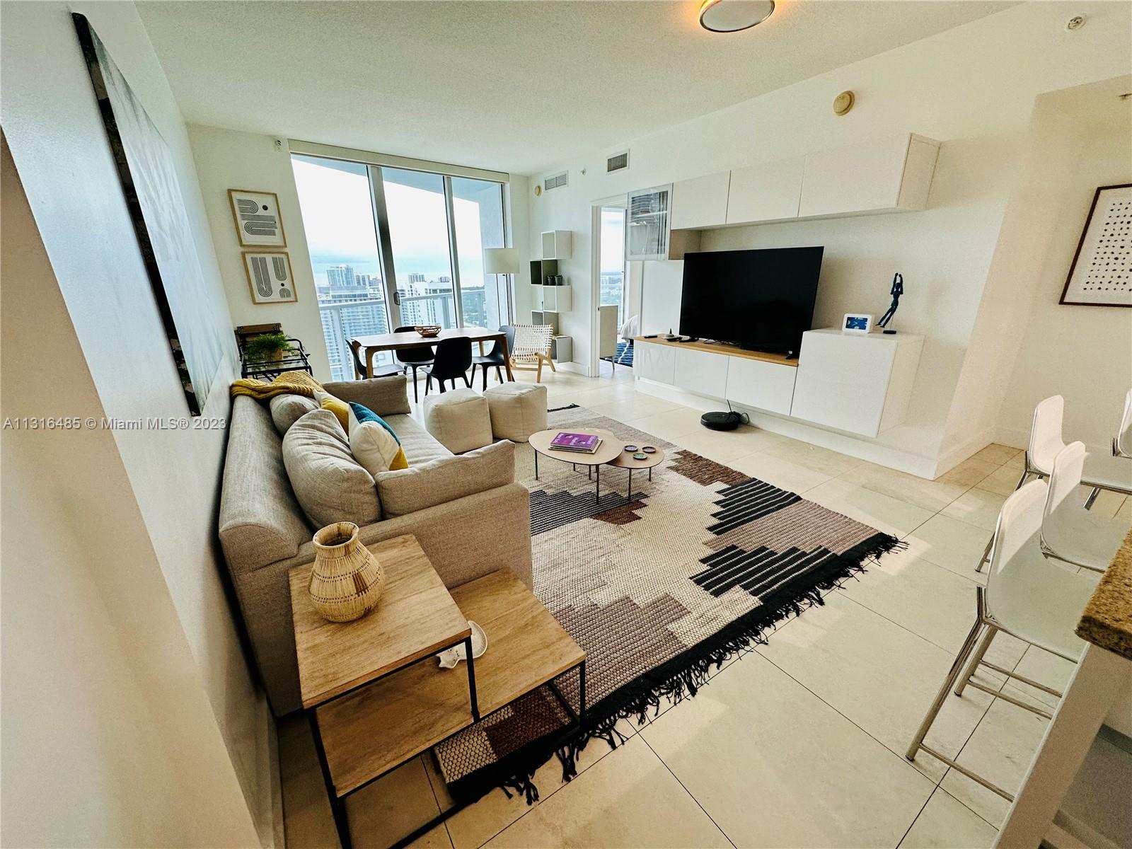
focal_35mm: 14
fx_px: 458
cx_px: 566
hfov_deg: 102.1
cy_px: 424
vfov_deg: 85.7
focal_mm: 2.22
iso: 100
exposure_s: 1/120
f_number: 2.2
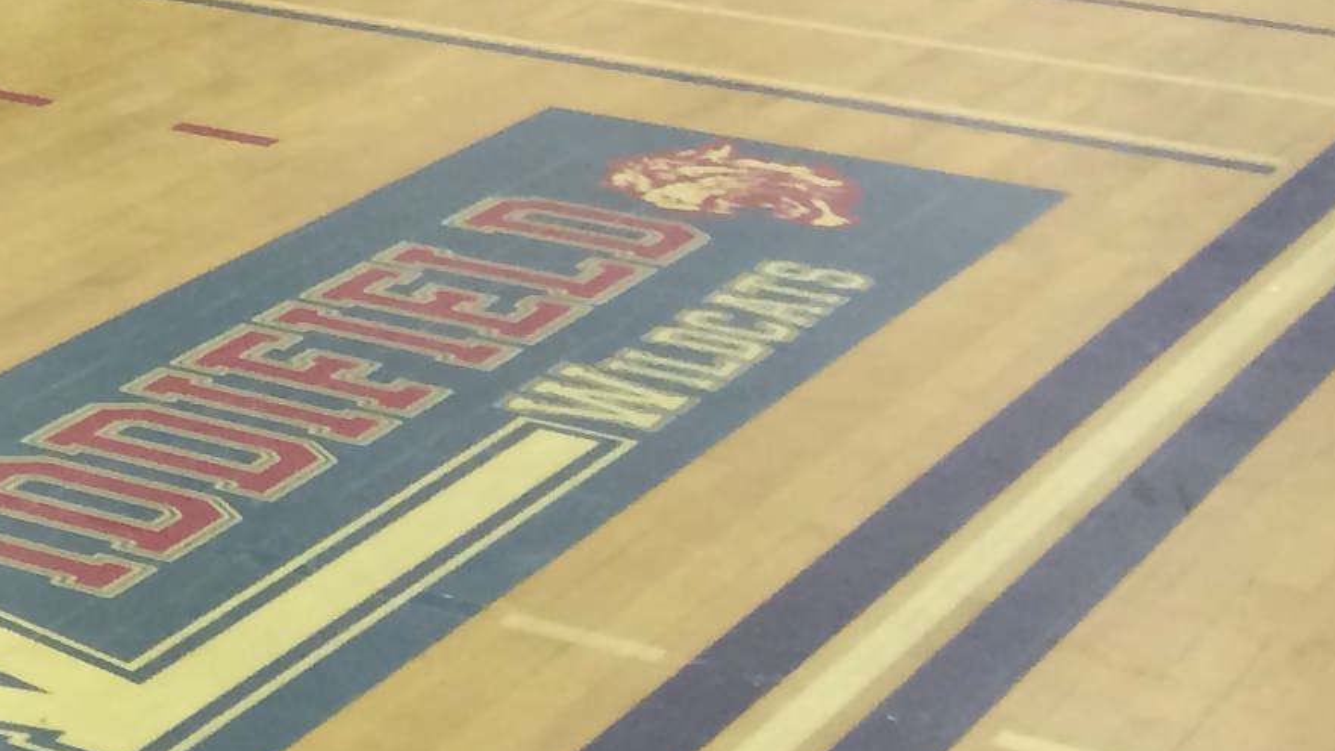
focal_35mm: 117
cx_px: -1030
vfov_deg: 9.9
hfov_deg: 15.8
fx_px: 4143
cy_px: -551
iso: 100
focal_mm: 4.15
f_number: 2.2
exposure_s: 1/30
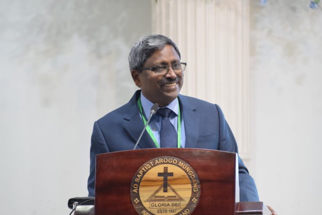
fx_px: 3292
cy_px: 116
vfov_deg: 3.7
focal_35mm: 368
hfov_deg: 5.6
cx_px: 167
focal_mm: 180
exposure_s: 1/30
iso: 640
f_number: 5.3
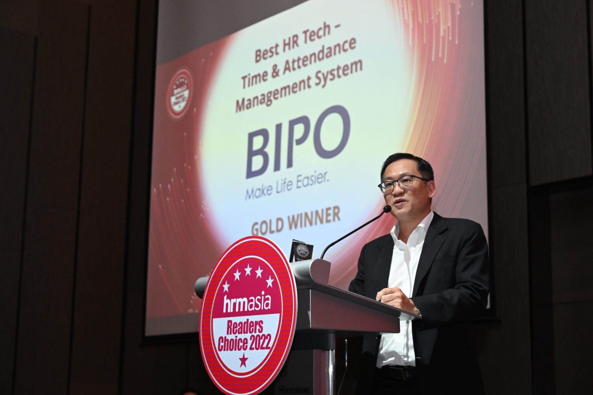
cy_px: 198
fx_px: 1021
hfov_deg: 32.4
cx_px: 296
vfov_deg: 21.9
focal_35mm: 62
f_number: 7.1
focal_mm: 62
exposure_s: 1/160
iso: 5000
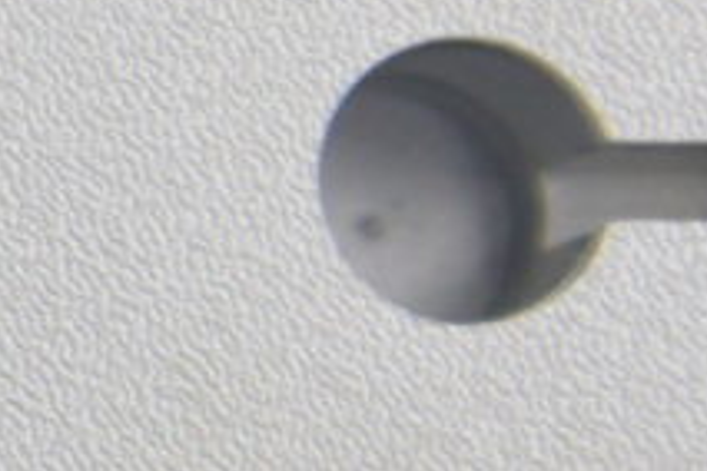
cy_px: 111
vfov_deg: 2.4
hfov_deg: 3.5
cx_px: -1494
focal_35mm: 577
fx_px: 11331
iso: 1600
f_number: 7.1
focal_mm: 80
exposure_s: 1/125
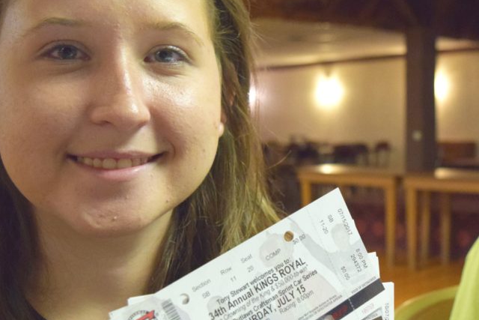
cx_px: 287
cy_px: 186
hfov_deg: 33.3
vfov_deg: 22.6
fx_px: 798
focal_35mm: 60
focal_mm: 20
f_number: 3.5
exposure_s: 1/60
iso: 2500
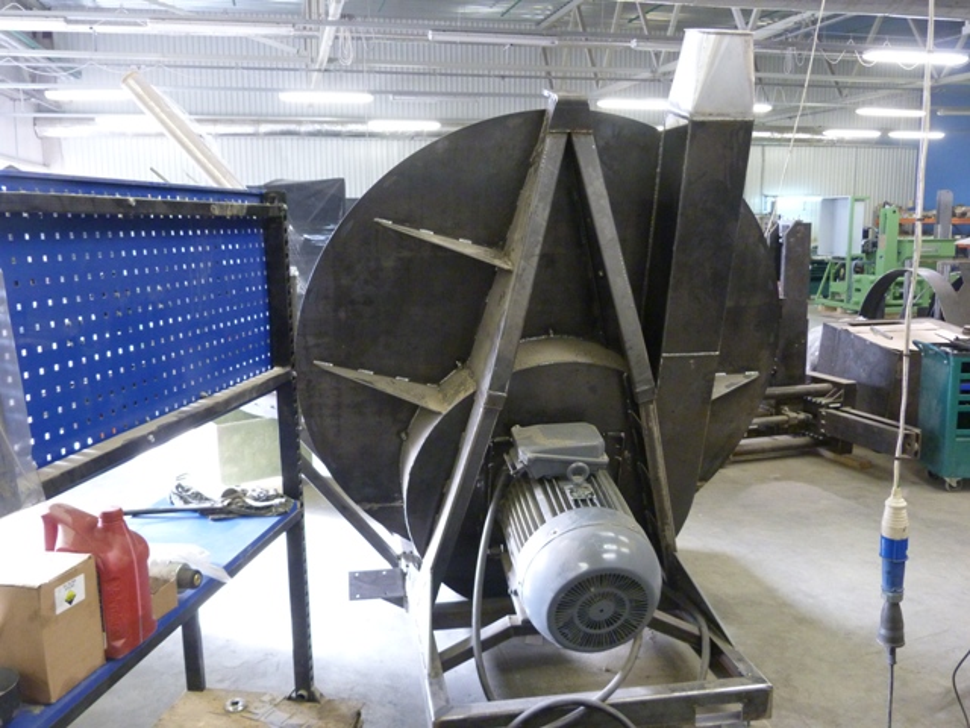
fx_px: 813
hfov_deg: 61.7
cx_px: 485
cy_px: 364
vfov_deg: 48.2
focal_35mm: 29
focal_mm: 5.2
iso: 400
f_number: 2.9
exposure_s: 1/25
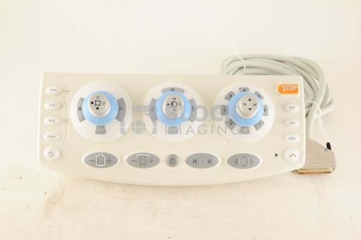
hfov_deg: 39.6
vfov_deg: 26.9
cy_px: 120
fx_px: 501
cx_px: 180
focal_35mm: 50
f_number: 13
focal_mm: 50
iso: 1600
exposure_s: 1/125
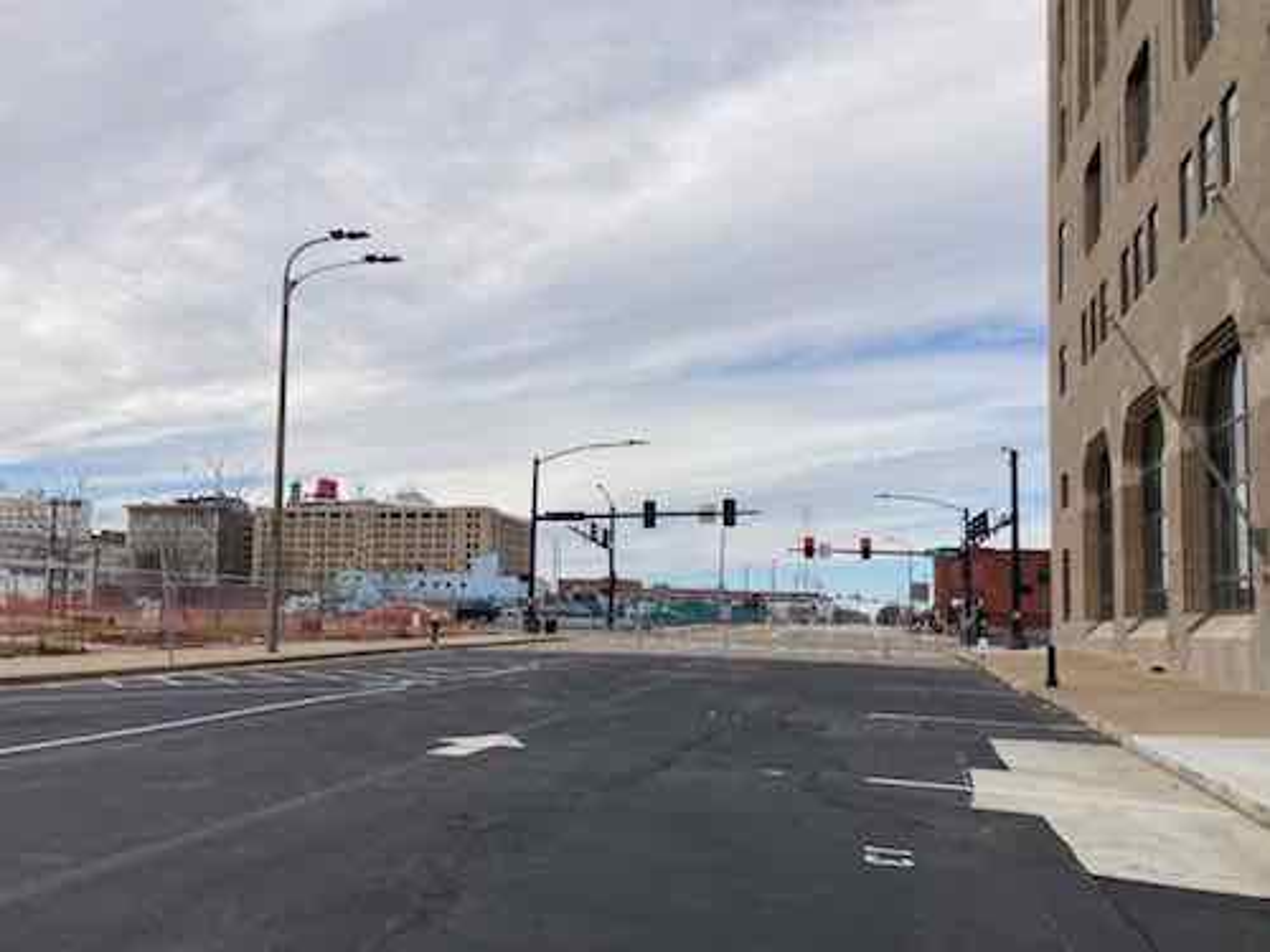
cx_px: 635
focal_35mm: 28
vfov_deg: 49.7
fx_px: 1027
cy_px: 476
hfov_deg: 63.4
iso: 20
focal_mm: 3.99
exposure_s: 1/2404
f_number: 1.8
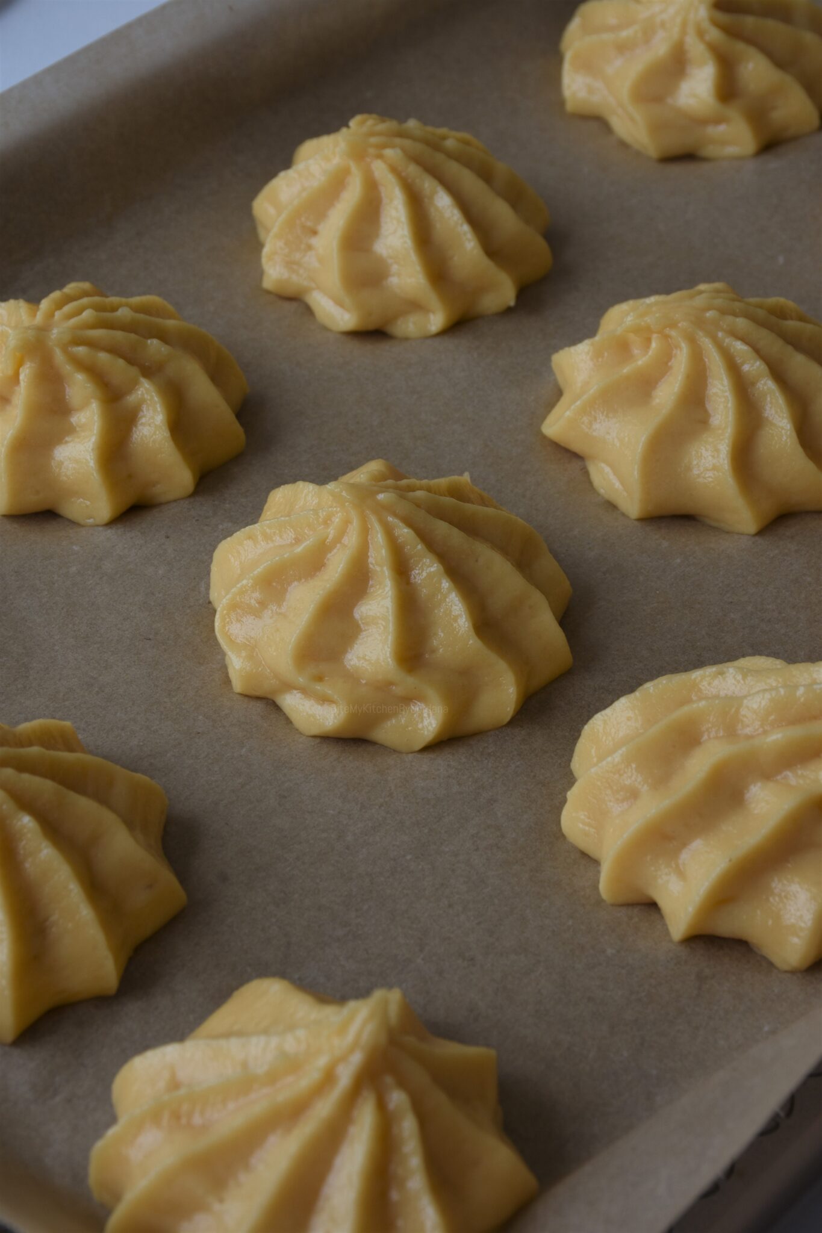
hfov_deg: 15.2
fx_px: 3083
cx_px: 411
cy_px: 616
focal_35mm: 90
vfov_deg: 22.6
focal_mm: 60
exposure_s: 1/125
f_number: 11
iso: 200
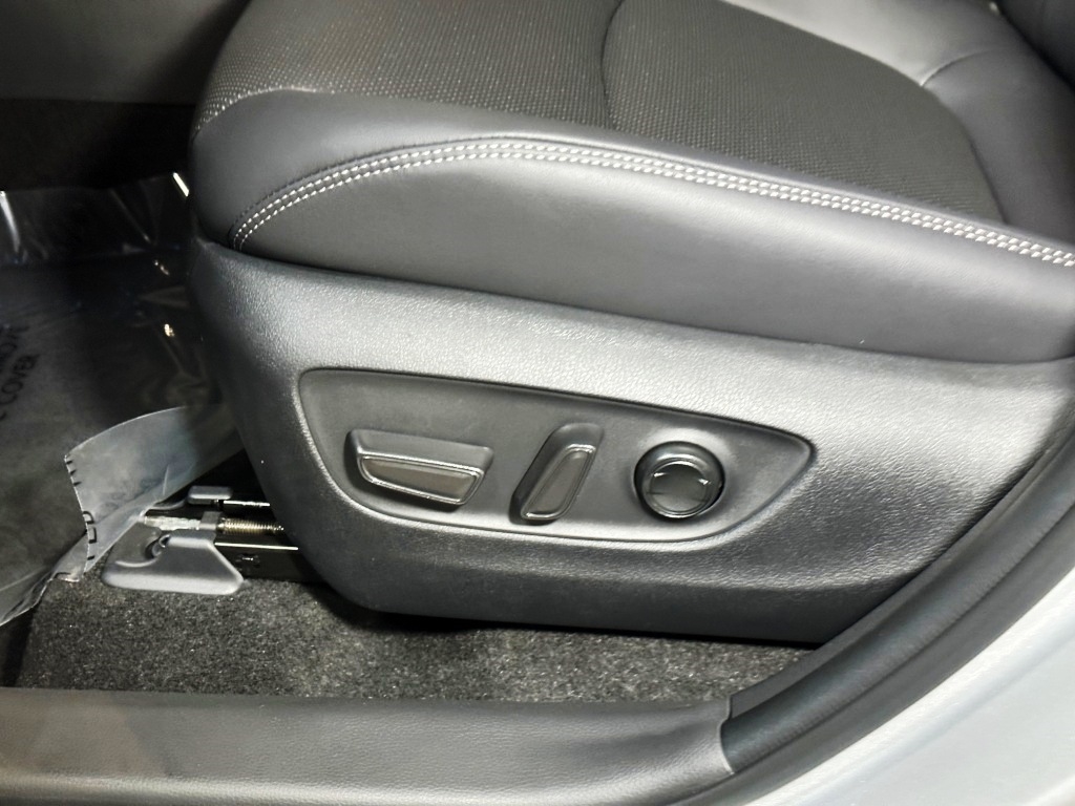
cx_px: 538
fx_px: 1491
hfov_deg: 39.7
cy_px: 403
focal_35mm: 48
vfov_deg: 30.3
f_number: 1.78
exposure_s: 1/30
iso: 500
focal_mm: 6.86
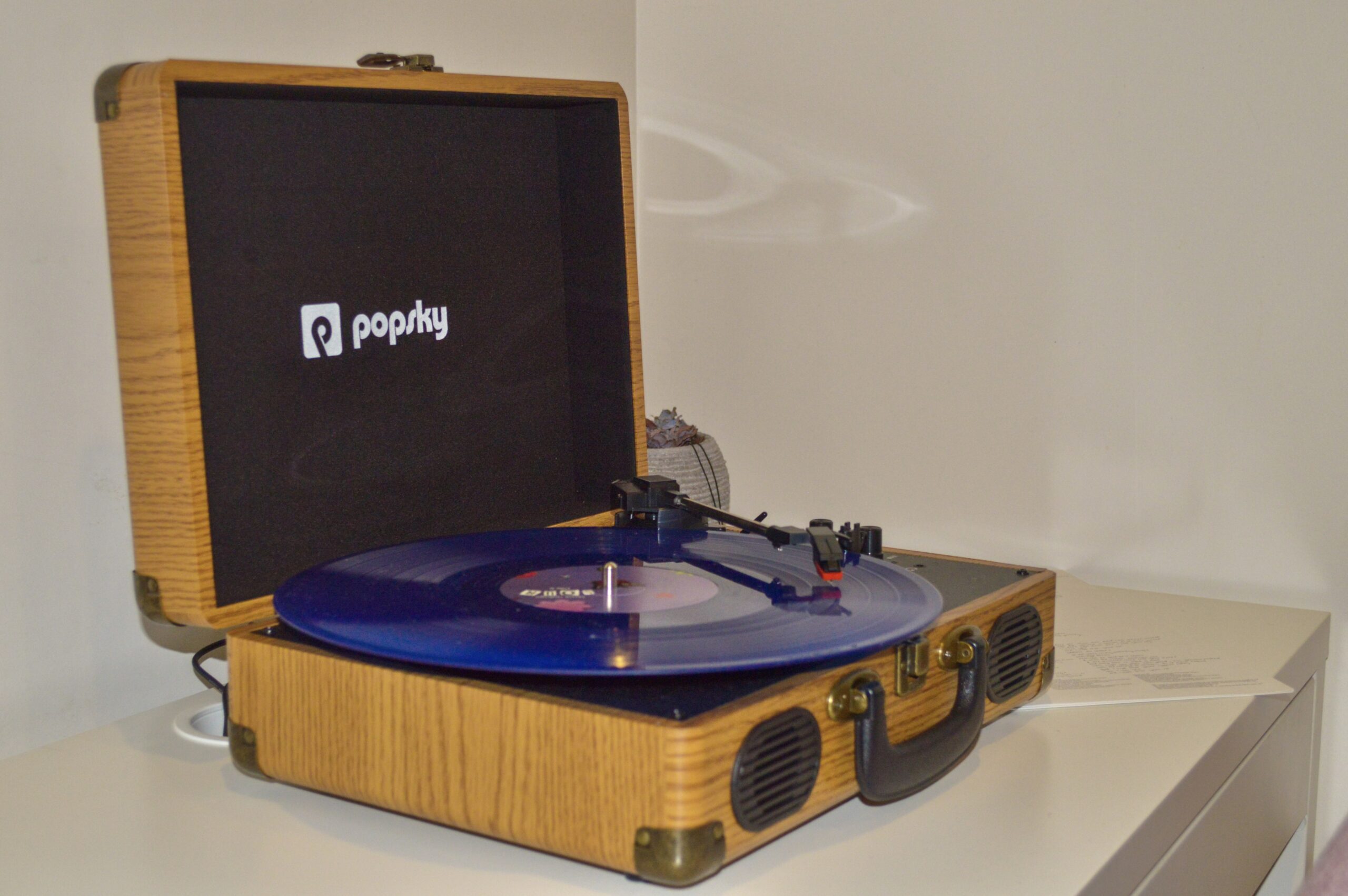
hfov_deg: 38.9
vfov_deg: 26.4
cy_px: 448
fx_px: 1908
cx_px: 674
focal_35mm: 51
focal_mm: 34
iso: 800
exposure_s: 1/30
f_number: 5
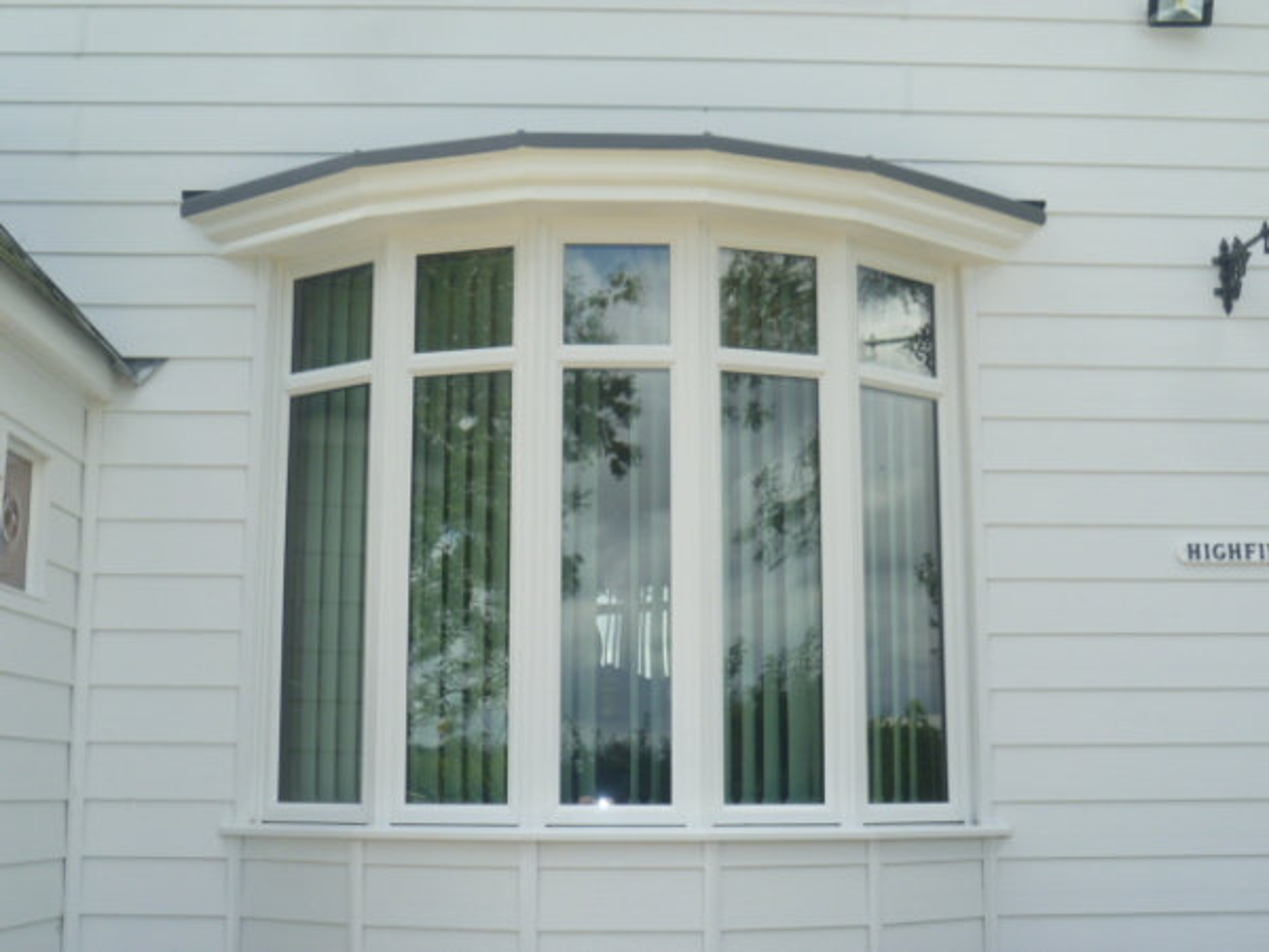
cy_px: 476
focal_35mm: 48
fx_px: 1760
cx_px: 634
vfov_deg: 30.3
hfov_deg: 39.7
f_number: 3.5
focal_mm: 8.6
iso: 100
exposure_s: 1/500
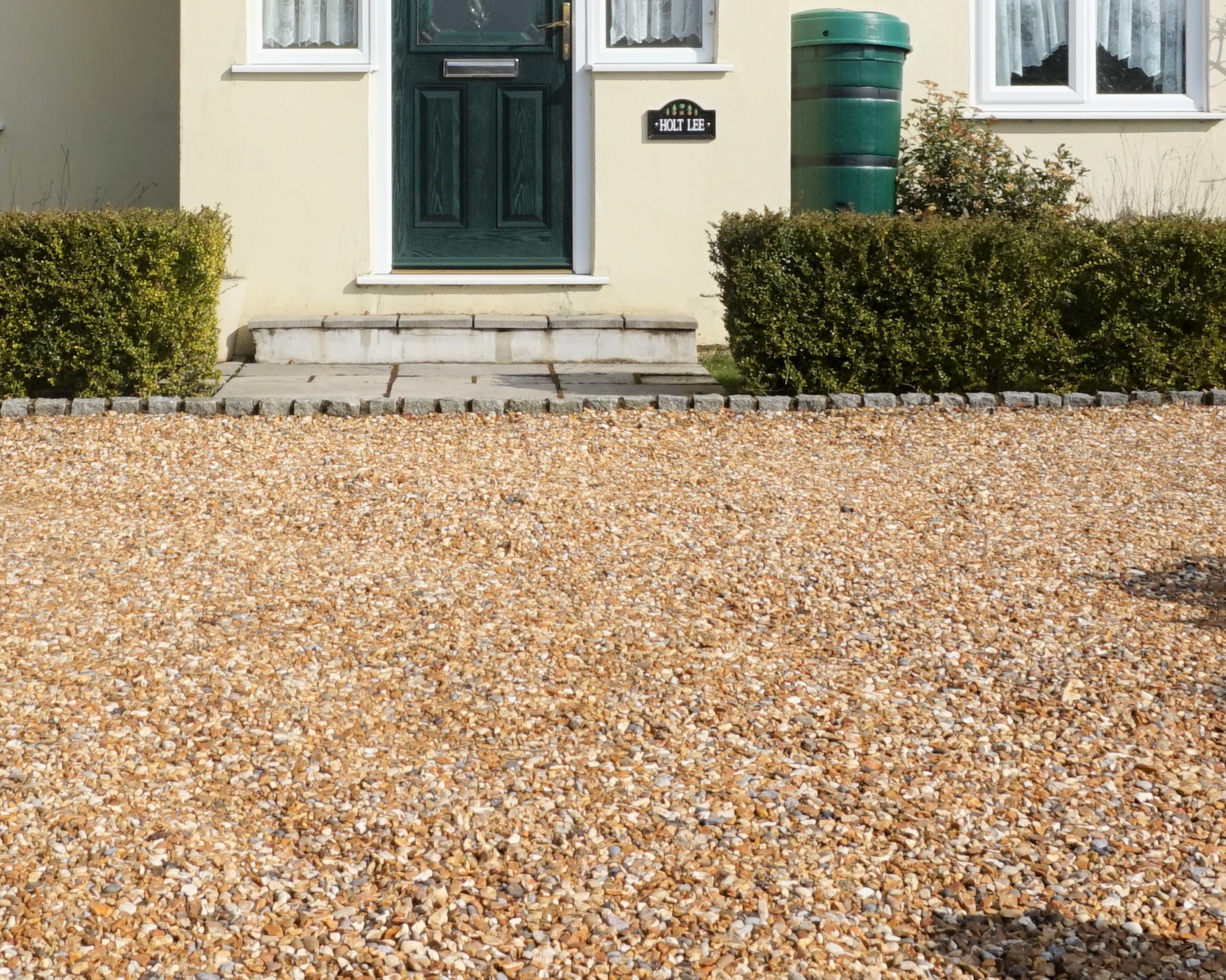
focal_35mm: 69
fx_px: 2504
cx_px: 409
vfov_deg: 21.8
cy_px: 138
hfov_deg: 27.4
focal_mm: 16
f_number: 14
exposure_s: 1/160
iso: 100
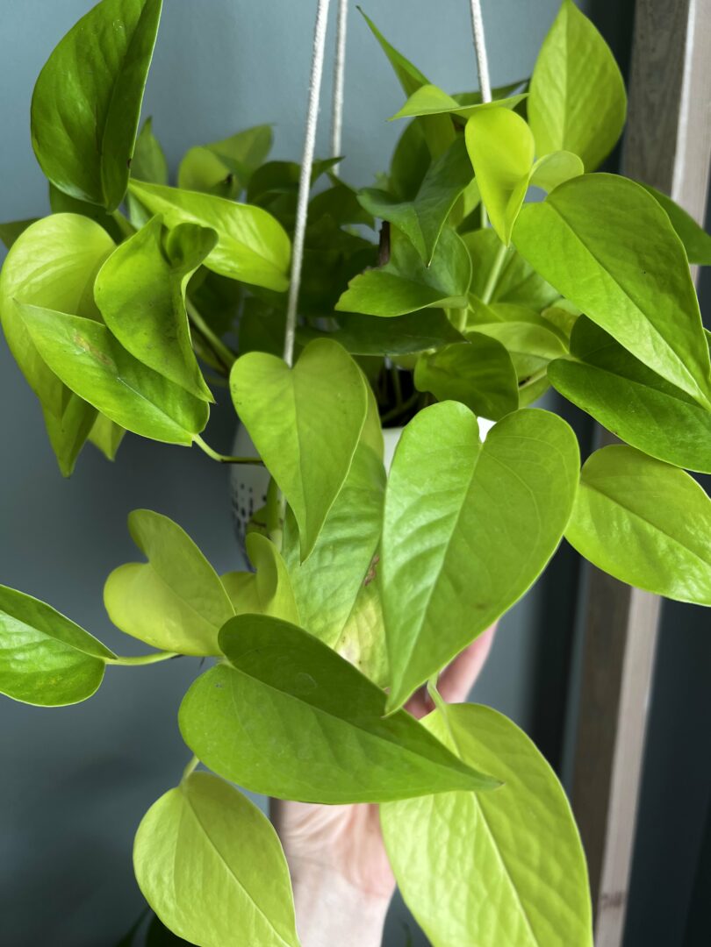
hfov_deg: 53.1
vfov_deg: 67.3
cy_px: 474
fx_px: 712
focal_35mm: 26
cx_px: 356
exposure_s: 1/120
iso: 50
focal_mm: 5.7
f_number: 1.5
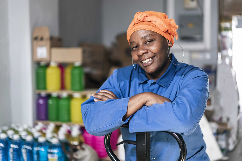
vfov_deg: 24.6
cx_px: 121
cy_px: 80
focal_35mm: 55
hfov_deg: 36.2
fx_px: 370
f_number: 1.8
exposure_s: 1/500
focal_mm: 55
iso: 640
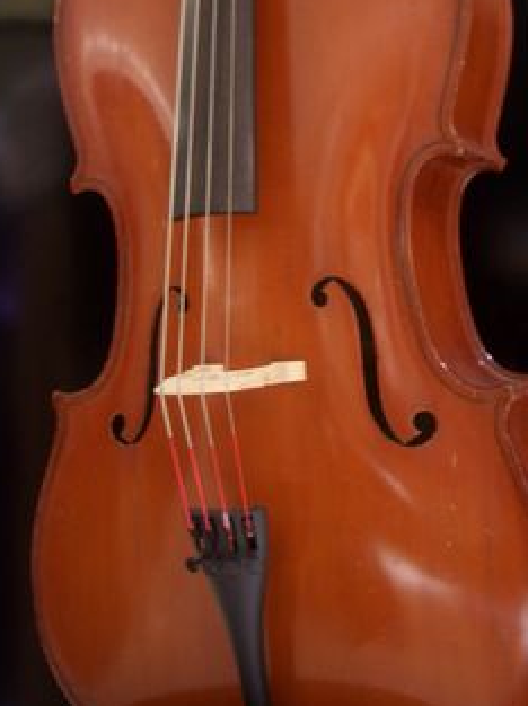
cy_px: 291
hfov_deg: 26.0
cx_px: 267
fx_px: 1141
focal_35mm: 56
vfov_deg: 34.3
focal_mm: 5.8
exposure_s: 1/8
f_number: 2.6
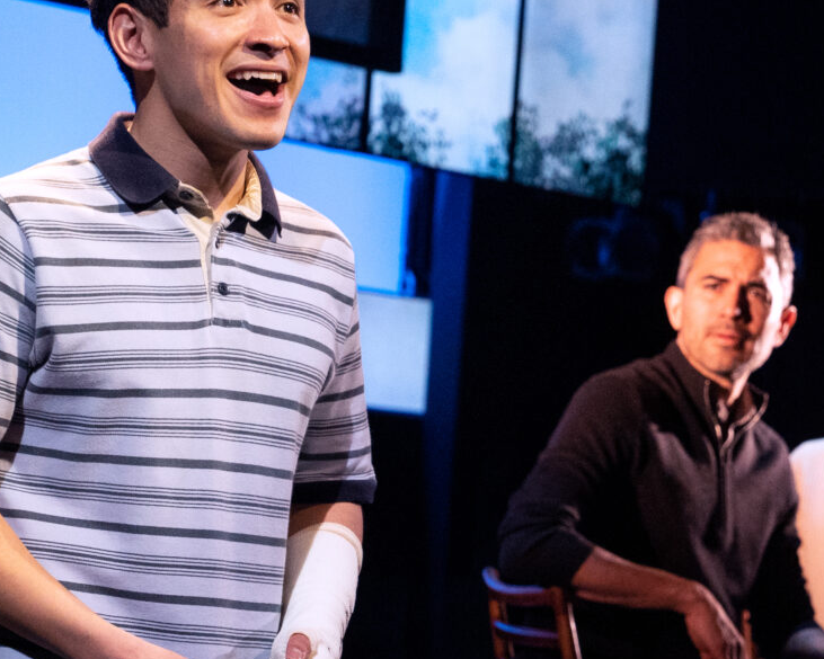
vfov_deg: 8.4
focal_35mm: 184
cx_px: 831
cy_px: 497
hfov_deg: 10.4
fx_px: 4488
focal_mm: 70
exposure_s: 1/250
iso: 4000
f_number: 5
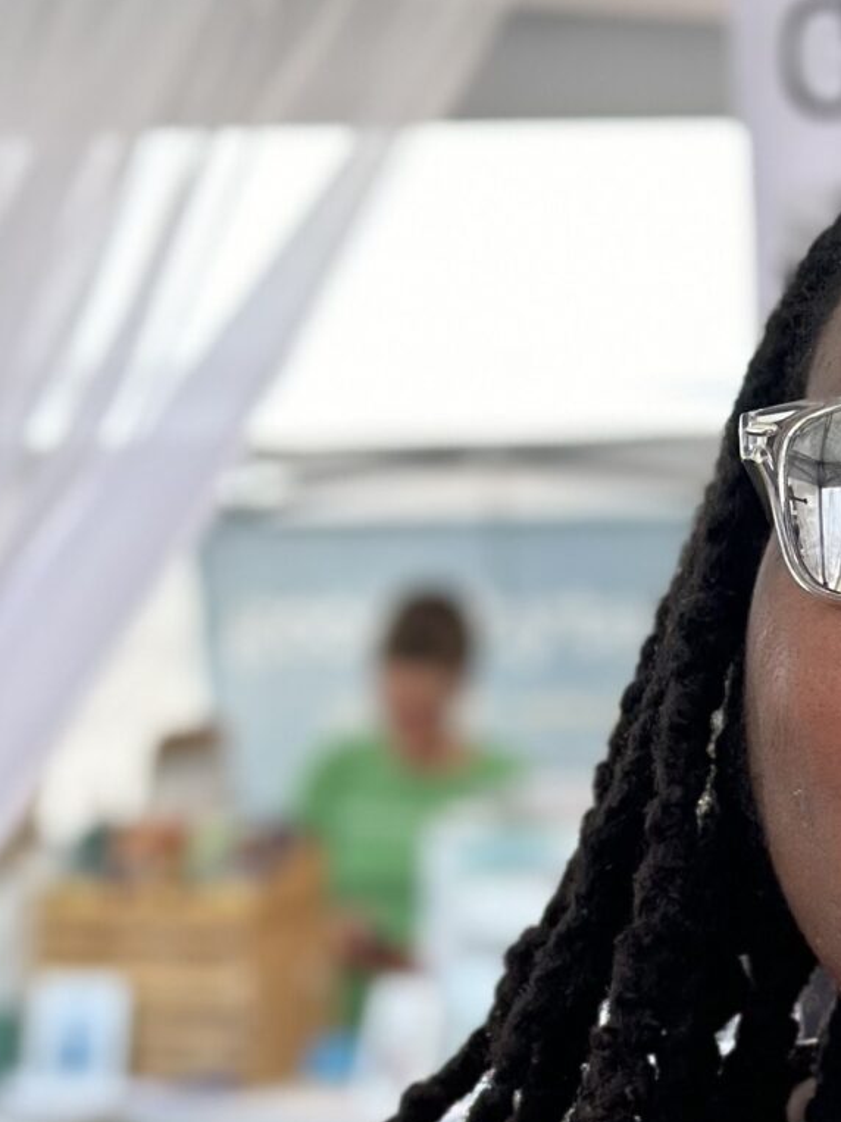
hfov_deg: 9.0
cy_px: 978
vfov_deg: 12.2
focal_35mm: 161
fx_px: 5217
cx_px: 1270
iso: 80
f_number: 1.78
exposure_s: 1/694
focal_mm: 6.86
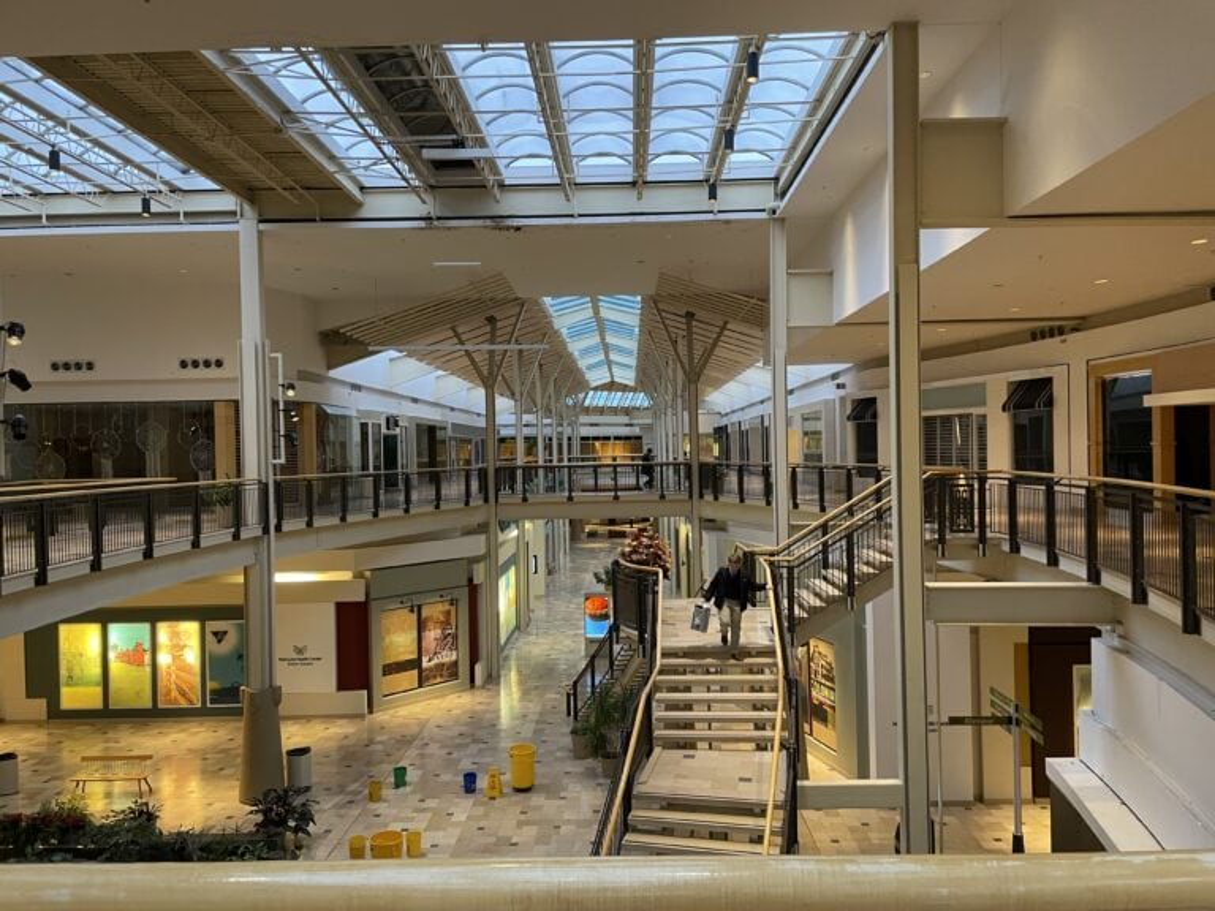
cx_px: 608
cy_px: 456
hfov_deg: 67.3
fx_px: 913
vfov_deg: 53.1
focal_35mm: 26
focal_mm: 4.2
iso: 200
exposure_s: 1/60
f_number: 1.6
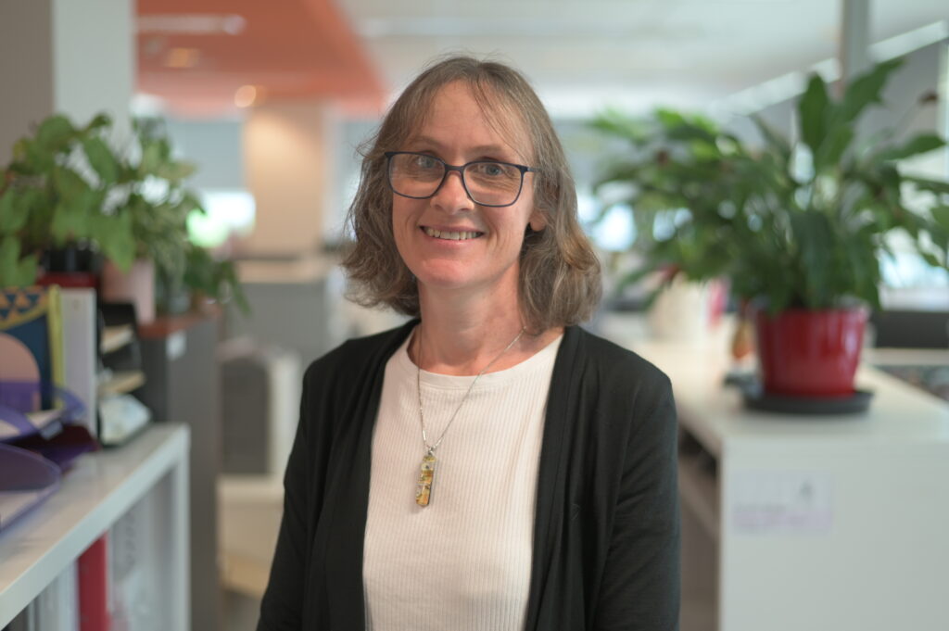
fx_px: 1317
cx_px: 474
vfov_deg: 26.9
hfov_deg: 39.6
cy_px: 316
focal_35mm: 50
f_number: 1.8
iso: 250
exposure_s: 1/100
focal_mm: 50
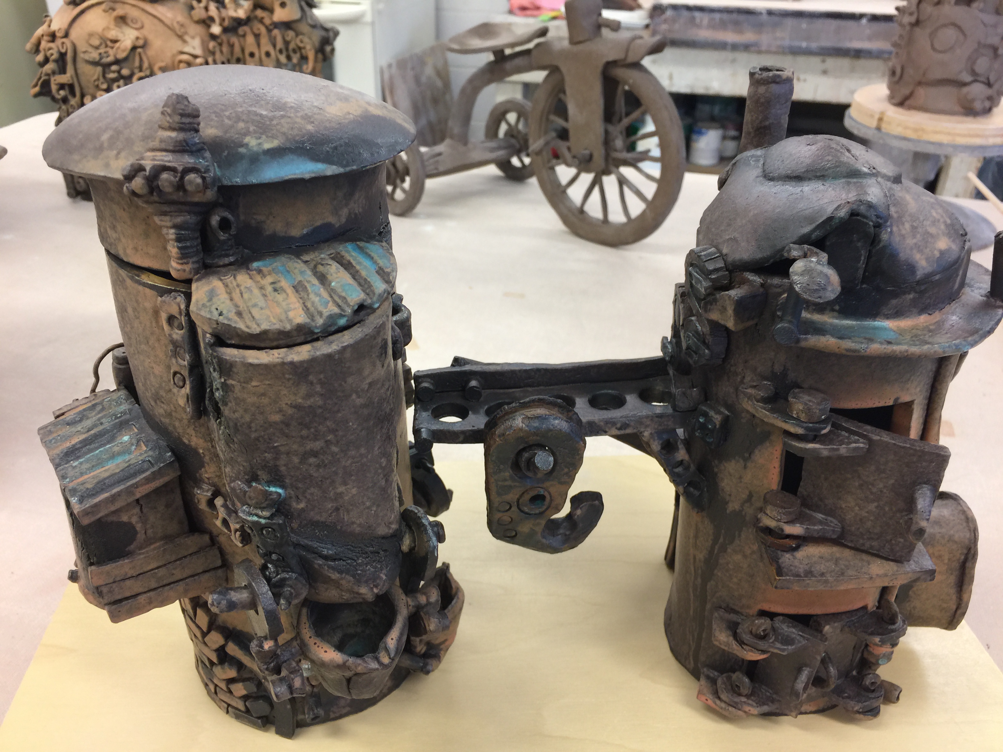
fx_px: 840
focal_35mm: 29
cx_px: 502
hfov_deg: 61.7
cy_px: 376
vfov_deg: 48.2
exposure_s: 1/15
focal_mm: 4.15
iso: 32
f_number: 2.2
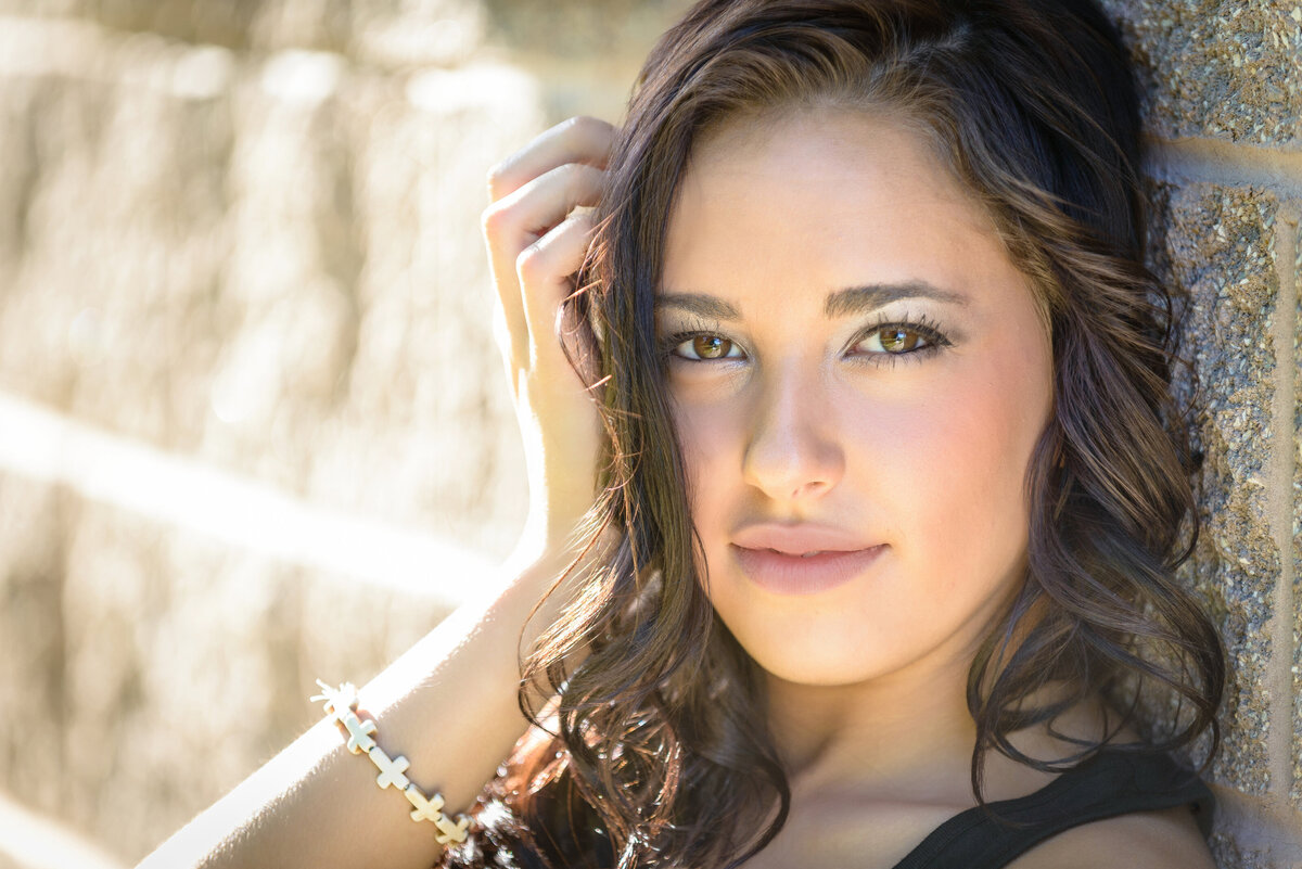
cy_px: 434
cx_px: 651
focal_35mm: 170
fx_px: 6150
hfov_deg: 12.1
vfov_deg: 8.1
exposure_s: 1/500
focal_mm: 170
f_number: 3.2
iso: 640
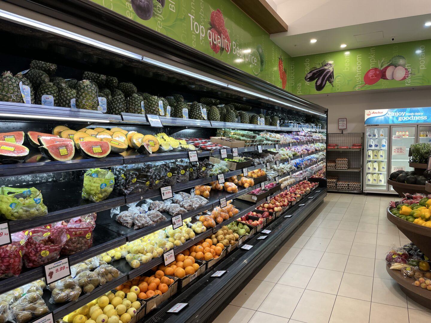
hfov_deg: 67.3
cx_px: 216
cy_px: 162
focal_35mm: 26
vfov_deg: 53.1
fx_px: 324
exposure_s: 1/100
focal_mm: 5.1
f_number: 1.6
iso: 80
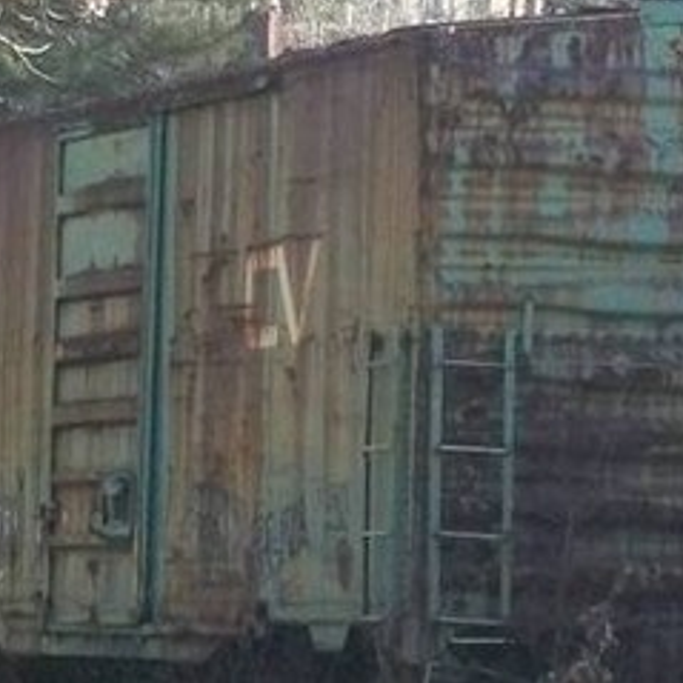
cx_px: 437
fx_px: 7590
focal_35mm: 340
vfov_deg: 5.2
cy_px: 349
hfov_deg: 5.2
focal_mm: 18
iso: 160
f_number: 4.8
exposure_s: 1/250
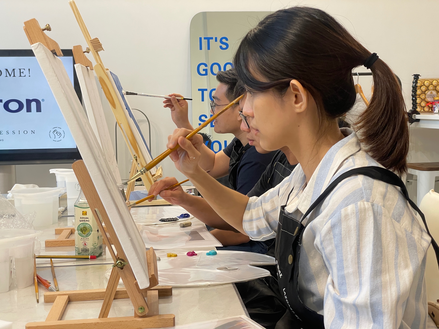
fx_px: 659
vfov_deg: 28.0
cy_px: 164
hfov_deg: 36.8
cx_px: 220
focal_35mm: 52
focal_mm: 6
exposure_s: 1/50
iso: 100
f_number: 2
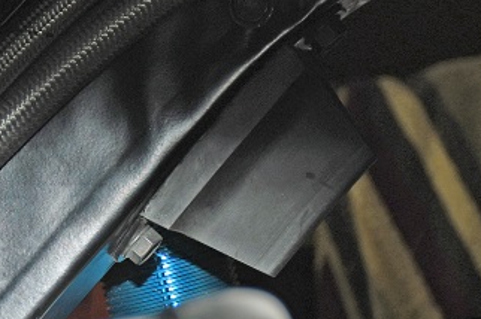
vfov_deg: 5.4
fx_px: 3362
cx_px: -16
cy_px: 158
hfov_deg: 8.1
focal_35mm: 252
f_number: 4.5
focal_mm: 45
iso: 100
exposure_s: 1/60
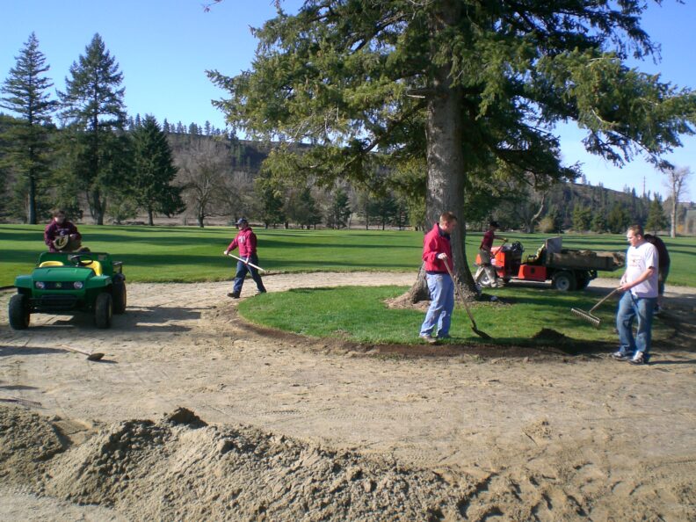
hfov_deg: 49.0
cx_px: 348
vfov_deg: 37.7
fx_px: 764
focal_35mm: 38
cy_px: 261
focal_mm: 6.3
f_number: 4.4
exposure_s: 1/250
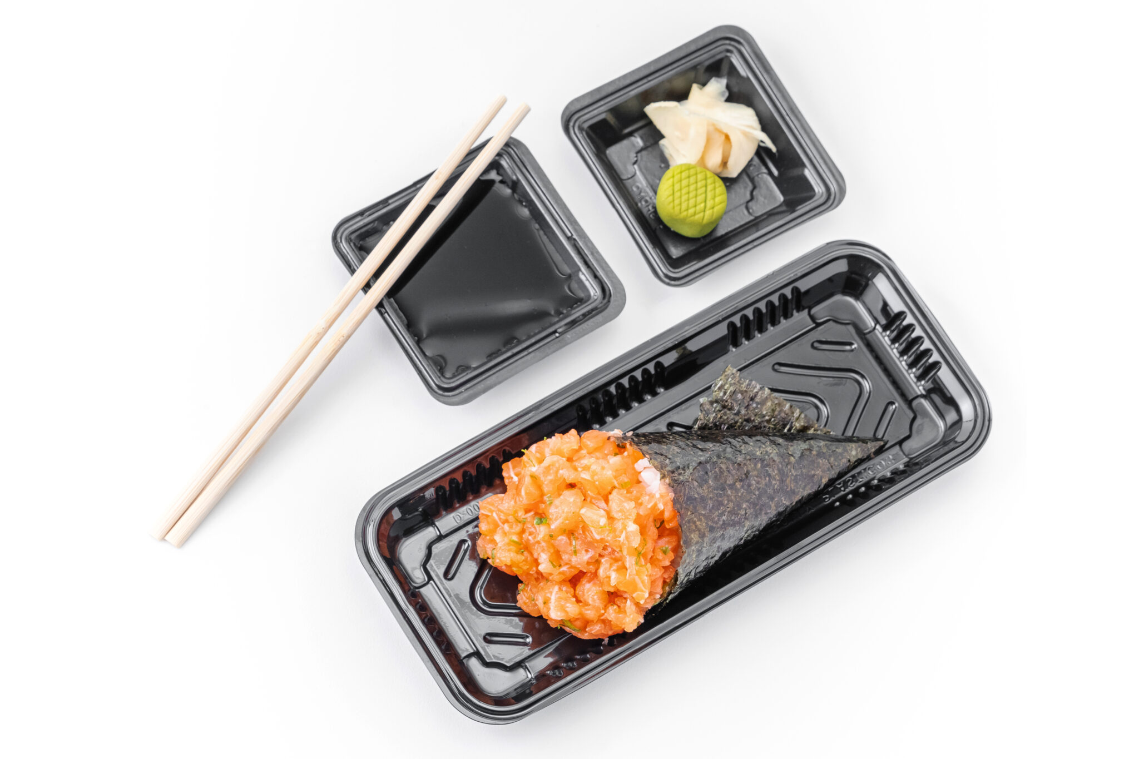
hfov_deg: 20.8
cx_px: 570
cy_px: 380
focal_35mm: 98
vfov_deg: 14.0
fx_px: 3100
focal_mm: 98
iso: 400
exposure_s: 1/160
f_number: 13
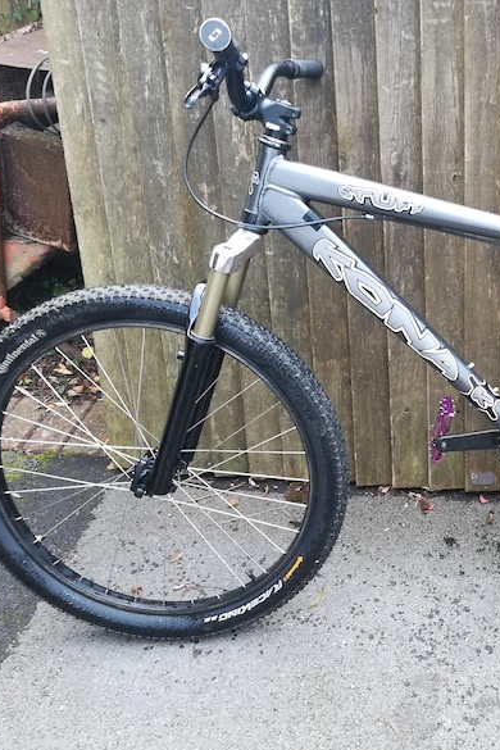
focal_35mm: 37
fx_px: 771
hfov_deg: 33.9
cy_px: 374
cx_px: 454
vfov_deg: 51.9
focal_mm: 3.83
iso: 100
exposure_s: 1/33.3
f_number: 2.2
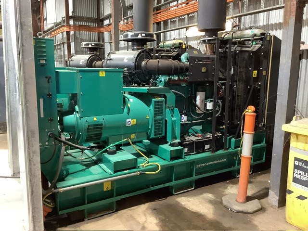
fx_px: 276
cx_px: 154
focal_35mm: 31
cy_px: 116
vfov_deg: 45.4
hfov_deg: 58.4
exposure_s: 1/33
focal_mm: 3.3
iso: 250
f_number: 2.4
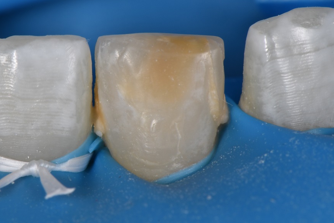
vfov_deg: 5.6
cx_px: 90
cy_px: 99
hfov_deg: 8.4
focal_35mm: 244
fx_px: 2262
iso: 200
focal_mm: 105
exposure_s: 1/160
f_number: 32
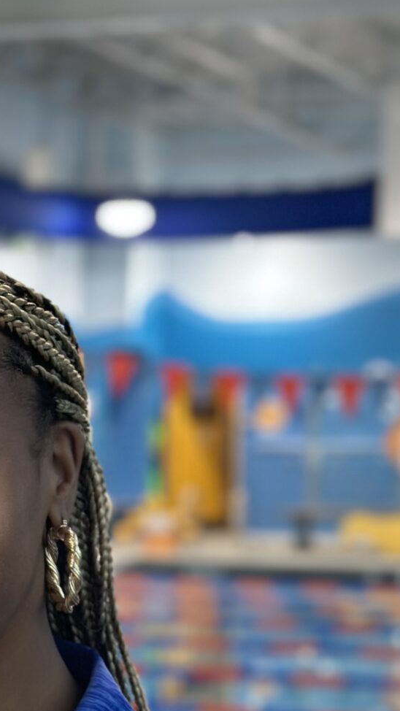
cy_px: 593
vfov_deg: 19.2
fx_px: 2074
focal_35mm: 110
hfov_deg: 10.9
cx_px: -28
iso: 160
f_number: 1.78
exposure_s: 1/120
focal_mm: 6.86
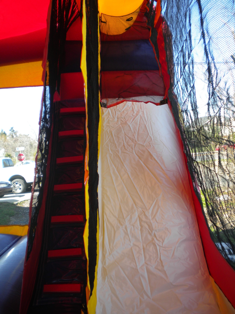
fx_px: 317
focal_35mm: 35
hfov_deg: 40.7
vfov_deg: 52.6
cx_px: 118
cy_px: 157
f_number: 3.1
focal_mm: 6.3
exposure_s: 1/120
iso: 80
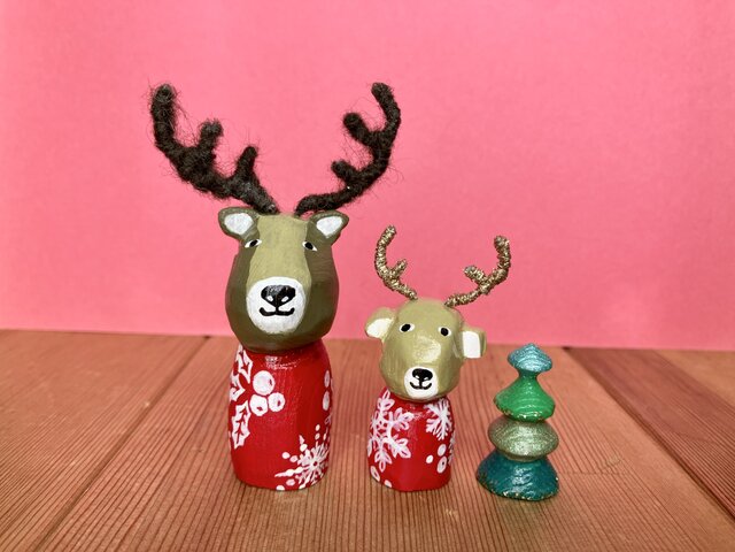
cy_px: 276
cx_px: 368
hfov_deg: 63.4
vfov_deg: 49.7
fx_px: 595
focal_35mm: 28
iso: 25
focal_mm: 3.99
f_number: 1.8
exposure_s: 1/121
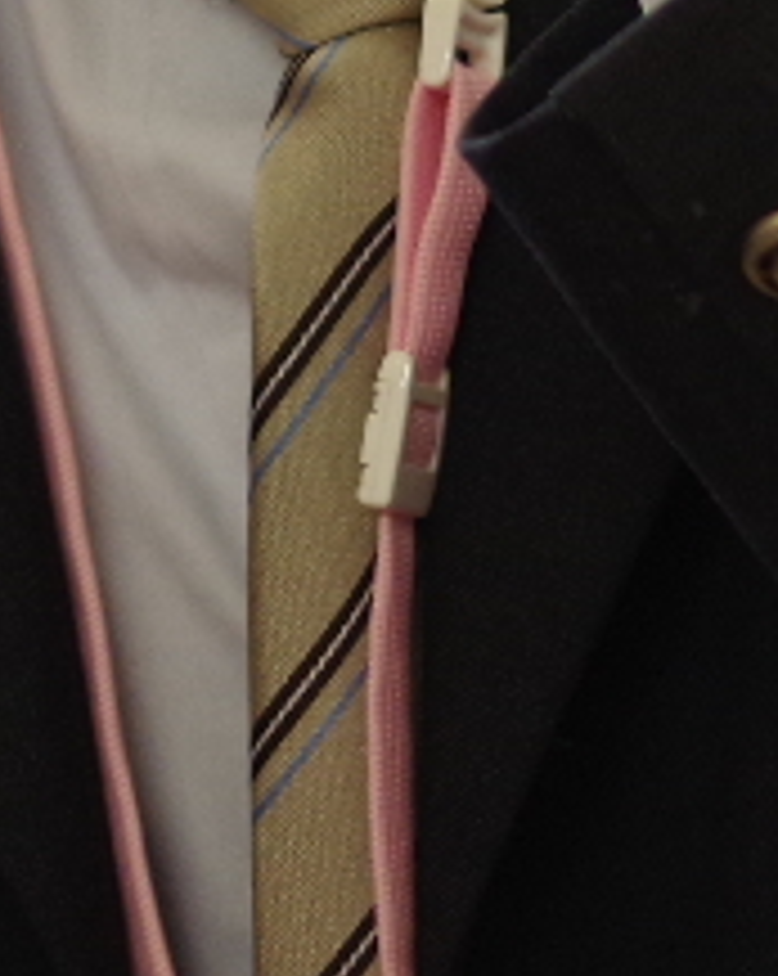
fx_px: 11999
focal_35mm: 416
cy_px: -1574
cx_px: -535
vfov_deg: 4.5
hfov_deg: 3.7
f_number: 2
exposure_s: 1/100
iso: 1000
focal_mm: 50
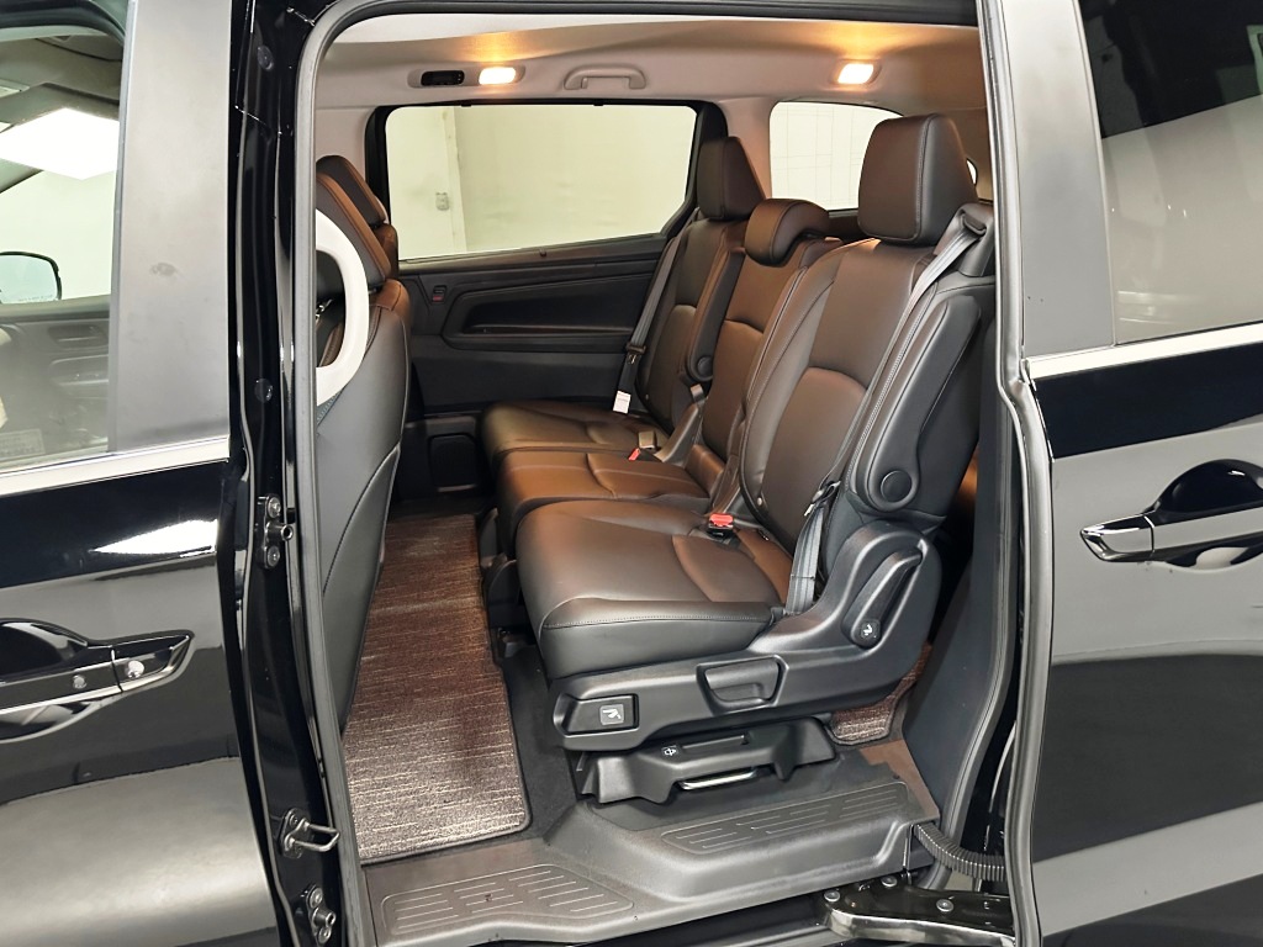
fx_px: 876
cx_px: 632
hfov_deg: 71.6
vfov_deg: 56.8
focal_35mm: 24
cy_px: 474
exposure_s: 1/30
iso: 800
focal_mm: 6.86
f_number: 1.78
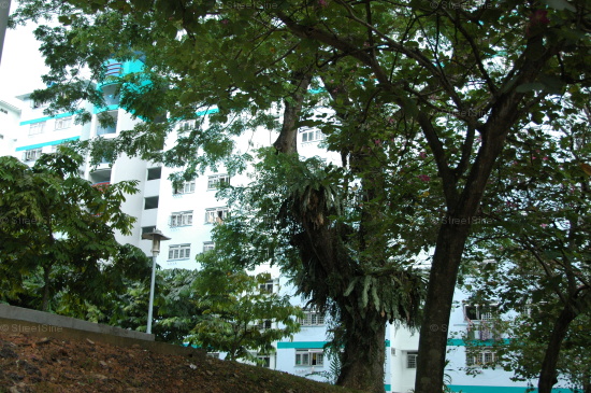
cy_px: 196
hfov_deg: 49.6
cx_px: 296
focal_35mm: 39
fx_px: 639
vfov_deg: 34.1
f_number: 4
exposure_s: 1/200
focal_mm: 26
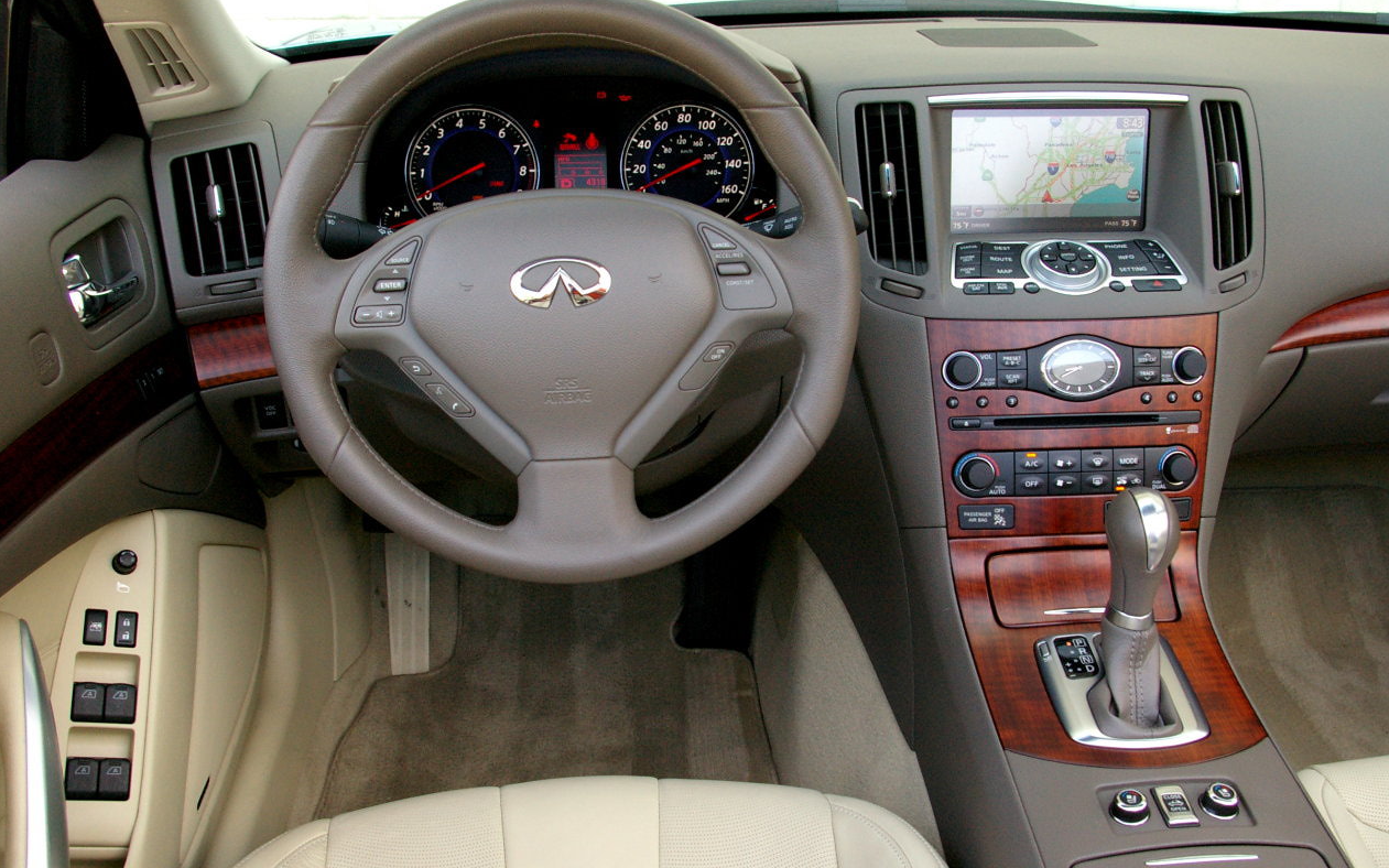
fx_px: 1173
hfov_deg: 61.2
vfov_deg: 40.6
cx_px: 685
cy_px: 429
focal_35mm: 31
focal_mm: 20
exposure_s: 1/125
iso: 800
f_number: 8
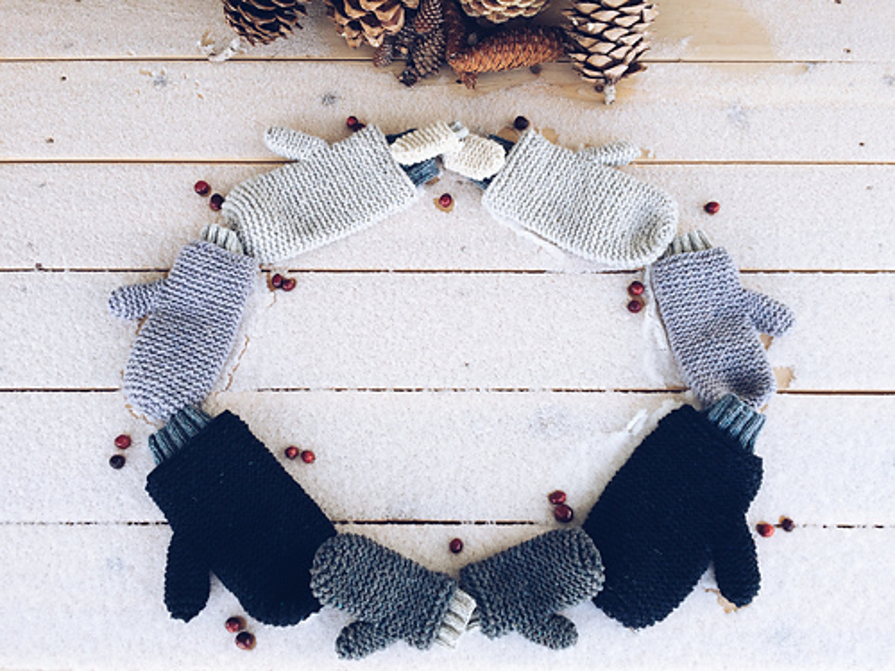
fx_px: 750
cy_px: 336
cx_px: 448
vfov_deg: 48.2
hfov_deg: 61.7
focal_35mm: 29
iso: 32
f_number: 2.2
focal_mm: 4.15
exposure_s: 1/227
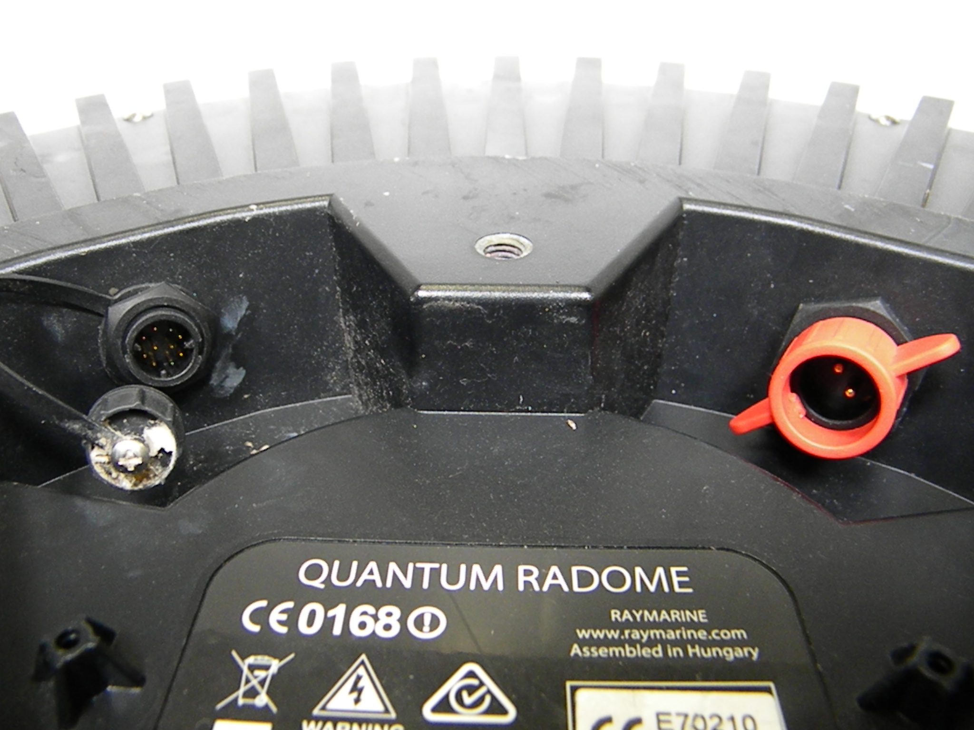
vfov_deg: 49.7
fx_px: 788
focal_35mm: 28
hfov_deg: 63.4
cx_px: 487
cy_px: 365
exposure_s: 1/105
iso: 720
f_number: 3.5
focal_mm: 5
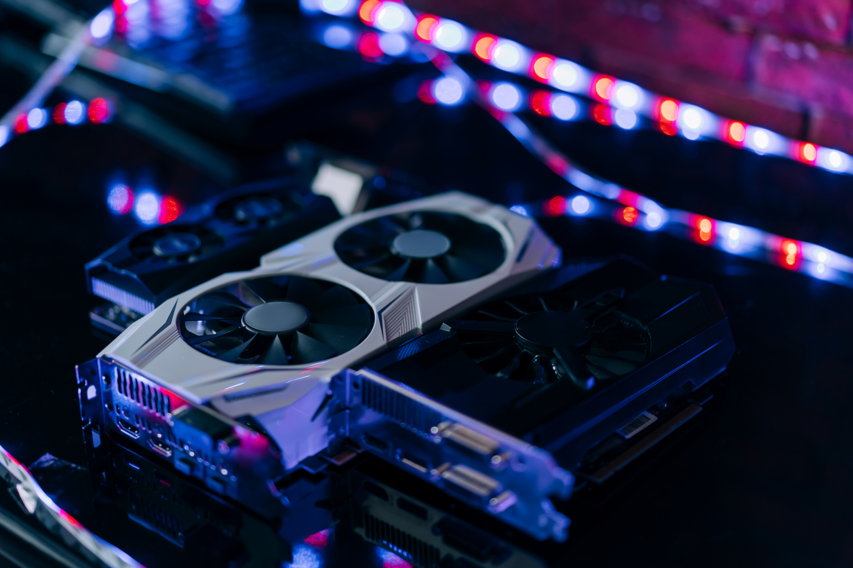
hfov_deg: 36.2
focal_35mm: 55
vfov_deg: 24.6
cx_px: 426
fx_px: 1303
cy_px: 284
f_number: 1.8
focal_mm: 55
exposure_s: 1/125
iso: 200
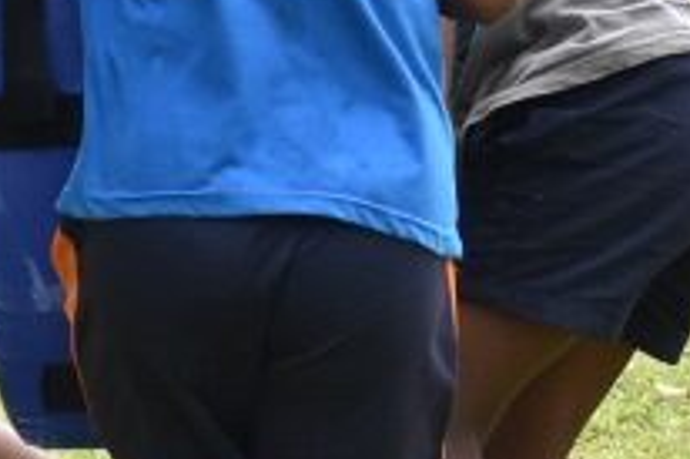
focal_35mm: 687
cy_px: -245
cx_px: -154
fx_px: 13157
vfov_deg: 2.0
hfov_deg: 3.0
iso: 400
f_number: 5.6
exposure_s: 1/640
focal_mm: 92
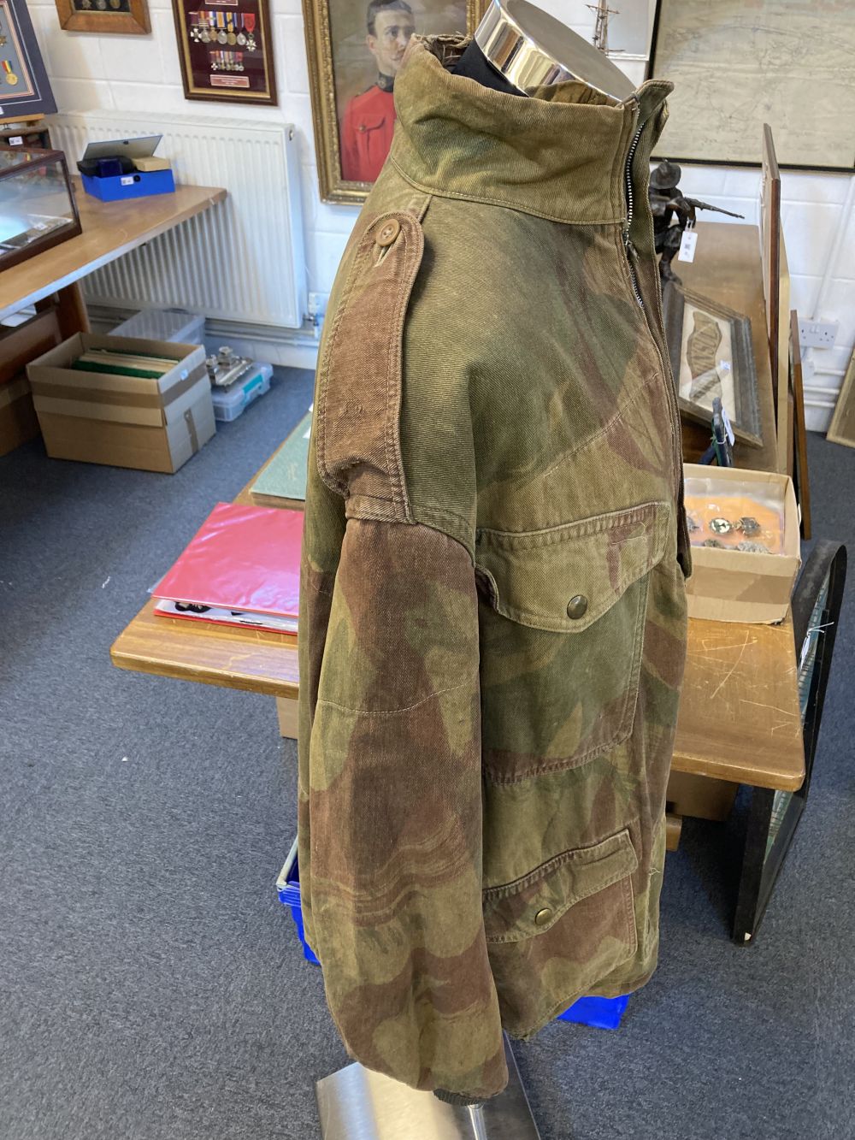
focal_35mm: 28
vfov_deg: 63.4
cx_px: 428
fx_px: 922
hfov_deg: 49.8
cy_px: 570
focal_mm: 3.99
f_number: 1.8
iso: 200
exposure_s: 1/50
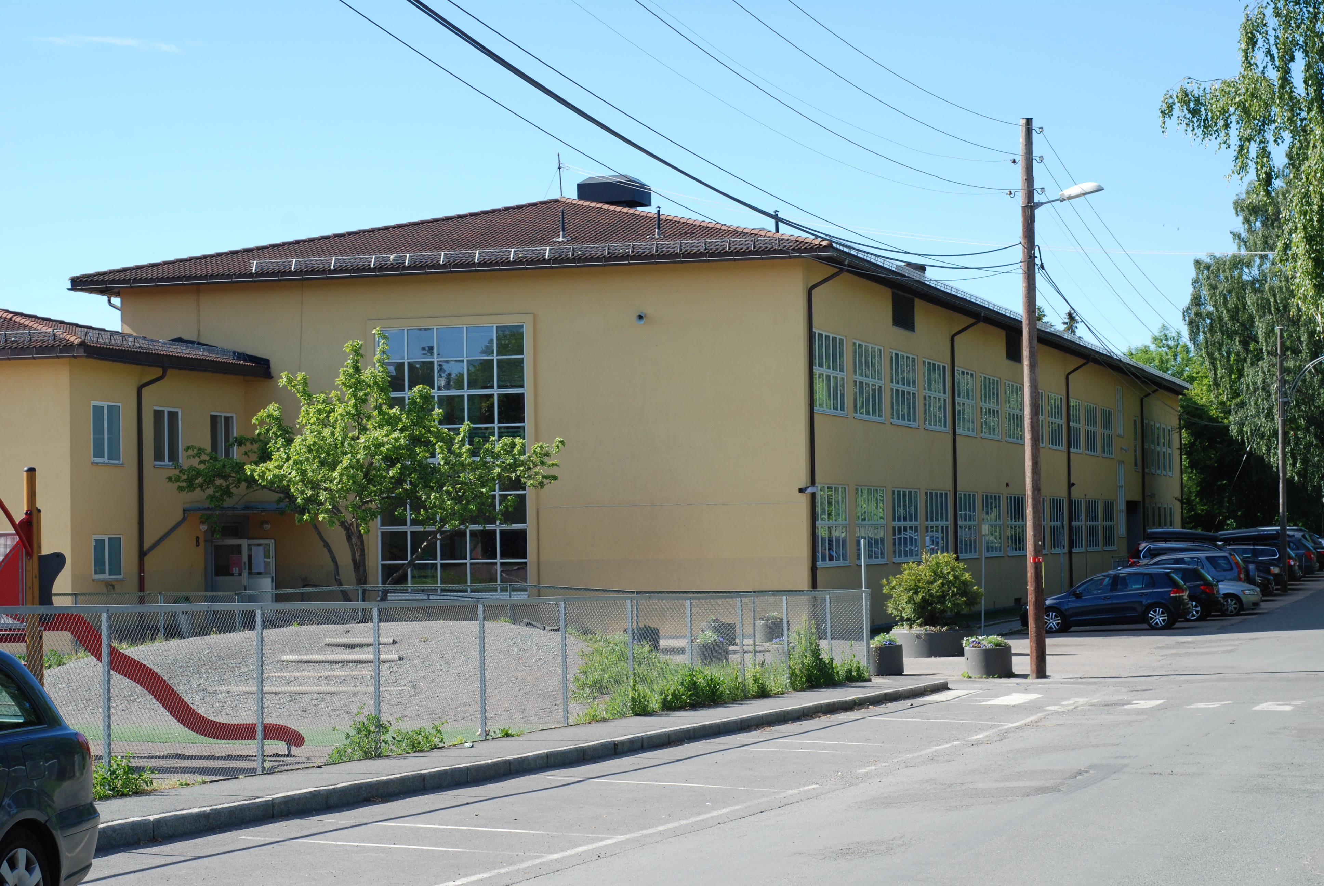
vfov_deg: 18.2
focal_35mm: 75
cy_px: 443
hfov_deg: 27.0
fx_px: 2762
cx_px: 662
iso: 200
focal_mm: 50
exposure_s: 1/250
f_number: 8
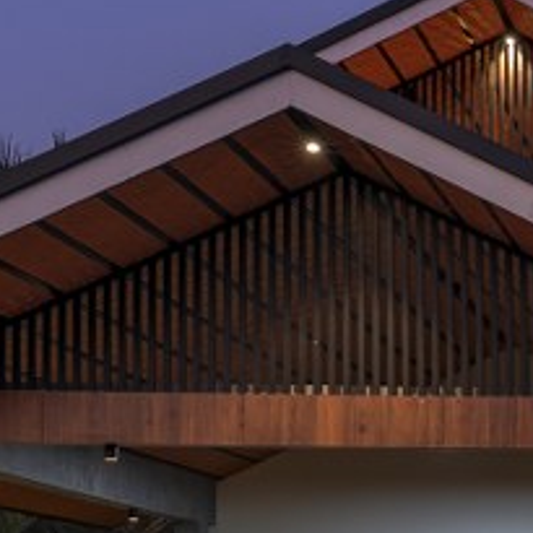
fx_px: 1568
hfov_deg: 17.0
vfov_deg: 18.6
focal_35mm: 90
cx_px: 853
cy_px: 576
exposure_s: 1.6
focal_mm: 17
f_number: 9
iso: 80
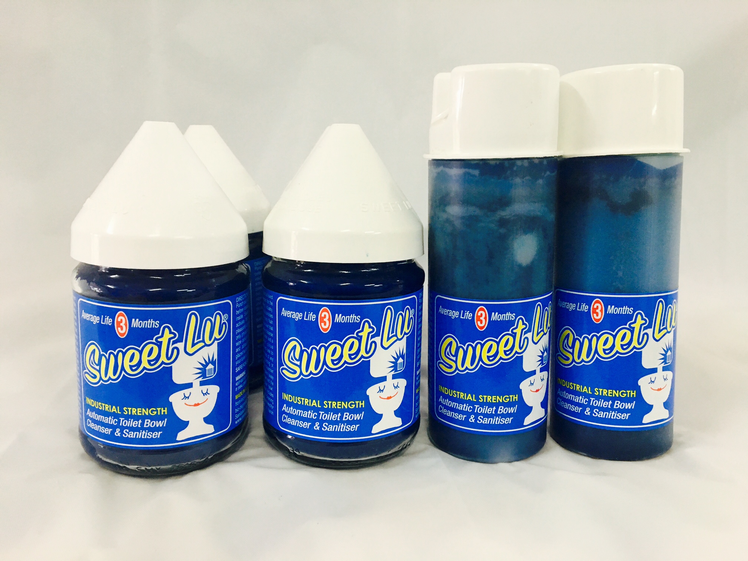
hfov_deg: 61.7
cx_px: 374
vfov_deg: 48.2
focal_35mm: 29
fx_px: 627
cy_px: 280
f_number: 2.2
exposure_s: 1/33
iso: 125
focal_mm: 4.15
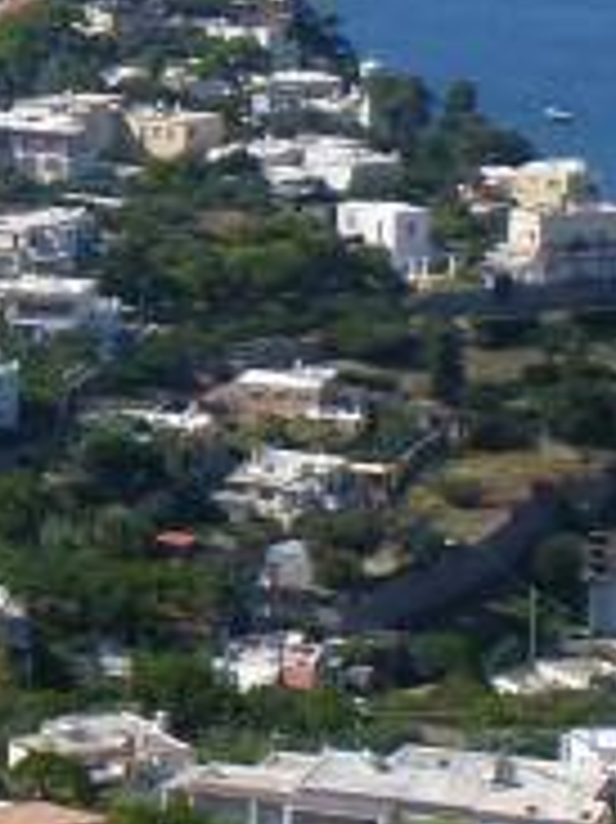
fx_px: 4205
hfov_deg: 7.7
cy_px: -81
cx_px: -976
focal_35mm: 177
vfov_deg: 11.0
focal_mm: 5.4
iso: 100
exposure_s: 1/1000
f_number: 4
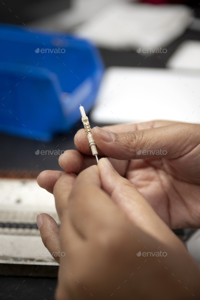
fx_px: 625
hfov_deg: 18.2
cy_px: 150
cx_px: 100
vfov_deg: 27.0
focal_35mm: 75
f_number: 2.8
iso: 200
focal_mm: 50
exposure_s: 1/25
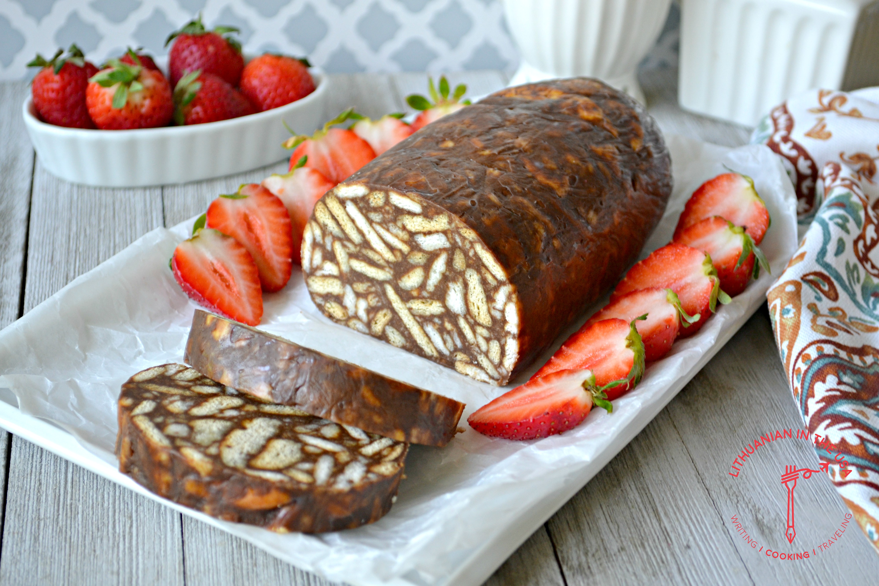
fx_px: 1758
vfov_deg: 18.9
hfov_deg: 28.1
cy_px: 293
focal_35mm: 72
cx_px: 440
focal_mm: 48
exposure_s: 1/15
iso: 450
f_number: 5.3
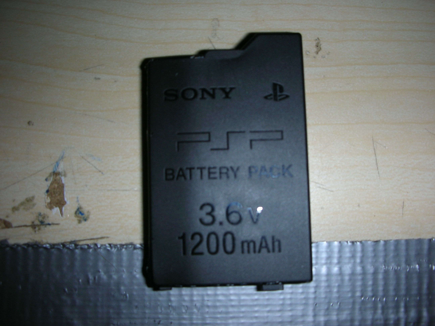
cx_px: 218
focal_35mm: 35
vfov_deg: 40.7
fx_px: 440
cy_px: 163
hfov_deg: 52.6
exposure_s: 1/60.1
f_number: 8.5
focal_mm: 5.8
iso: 50
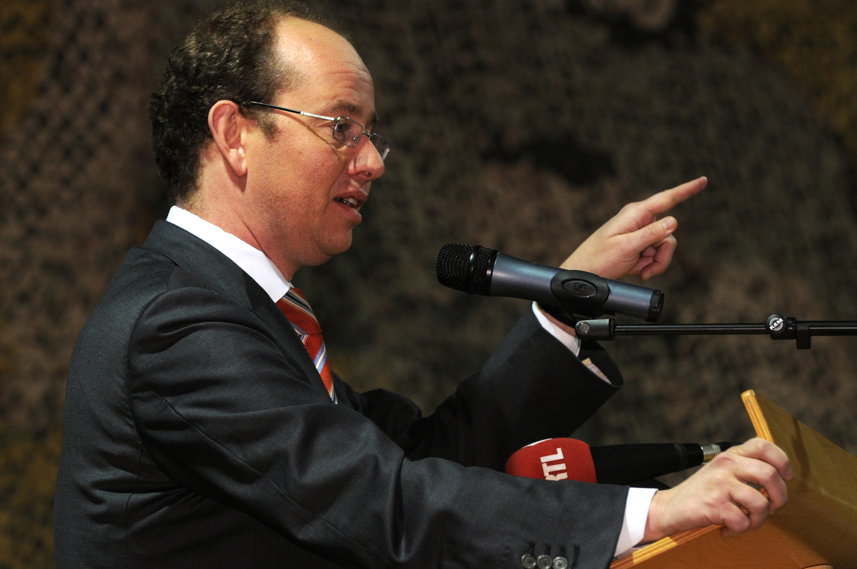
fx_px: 5350
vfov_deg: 6.1
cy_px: 284
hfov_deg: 9.2
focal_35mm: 225
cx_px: 428
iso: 640
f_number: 4.5
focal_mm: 150
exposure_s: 1/50
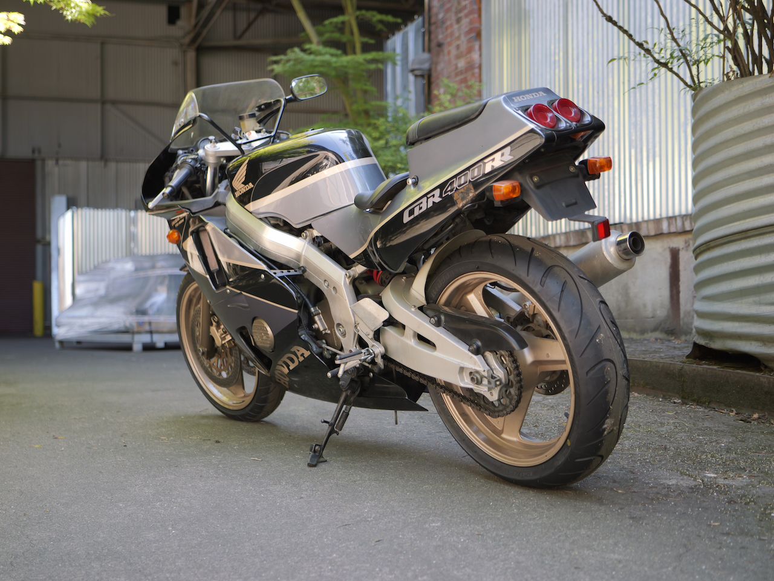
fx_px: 1118
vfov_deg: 29.1
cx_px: 387
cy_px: 290
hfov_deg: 38.2
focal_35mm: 50
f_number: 2
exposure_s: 1/60
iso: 125
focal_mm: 25
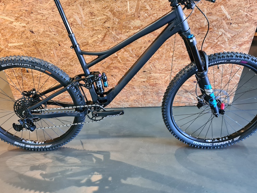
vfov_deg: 49.7
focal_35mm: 28
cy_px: 91
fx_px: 208
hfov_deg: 63.4
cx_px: 119
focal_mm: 5.4
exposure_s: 1/50
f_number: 1.8
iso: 500
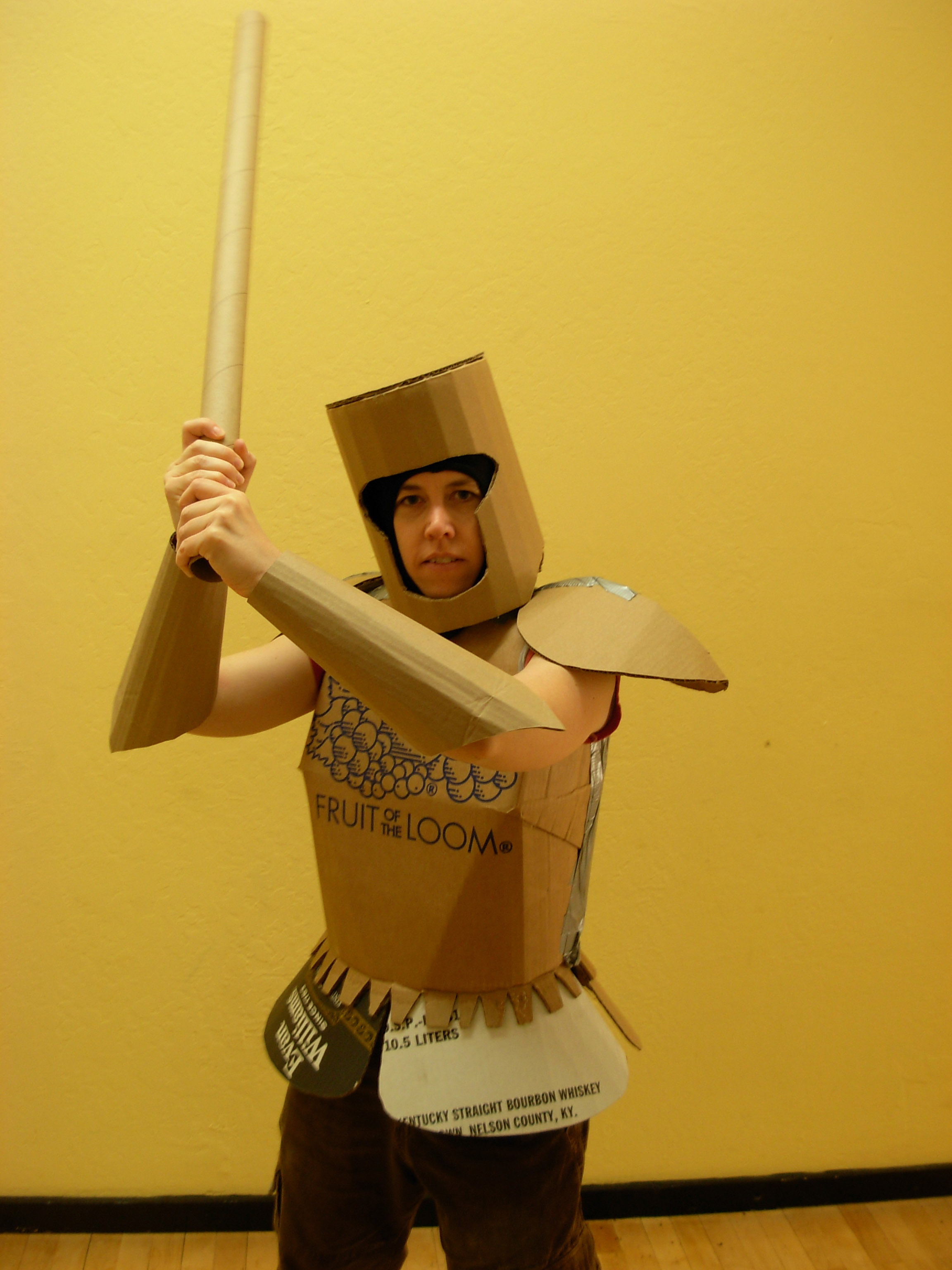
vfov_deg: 49.0
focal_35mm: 38
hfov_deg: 37.7
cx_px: 476
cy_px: 635
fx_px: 1393
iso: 79
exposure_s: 1/4.7
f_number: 2.9
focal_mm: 6.3
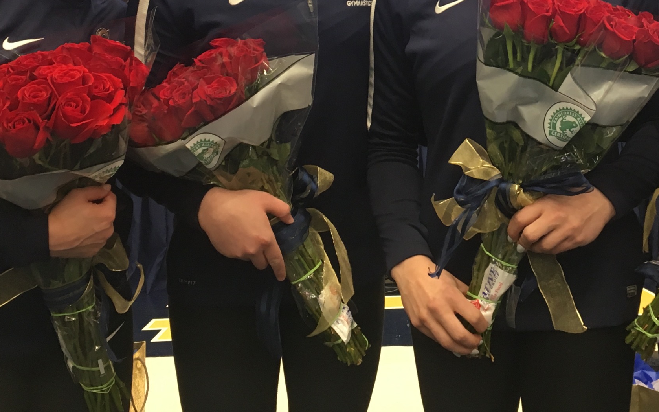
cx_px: 424
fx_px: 988
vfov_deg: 22.4
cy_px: -22
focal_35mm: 55
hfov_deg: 36.6
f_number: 2.2
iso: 64
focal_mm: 4.15
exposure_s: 1/30
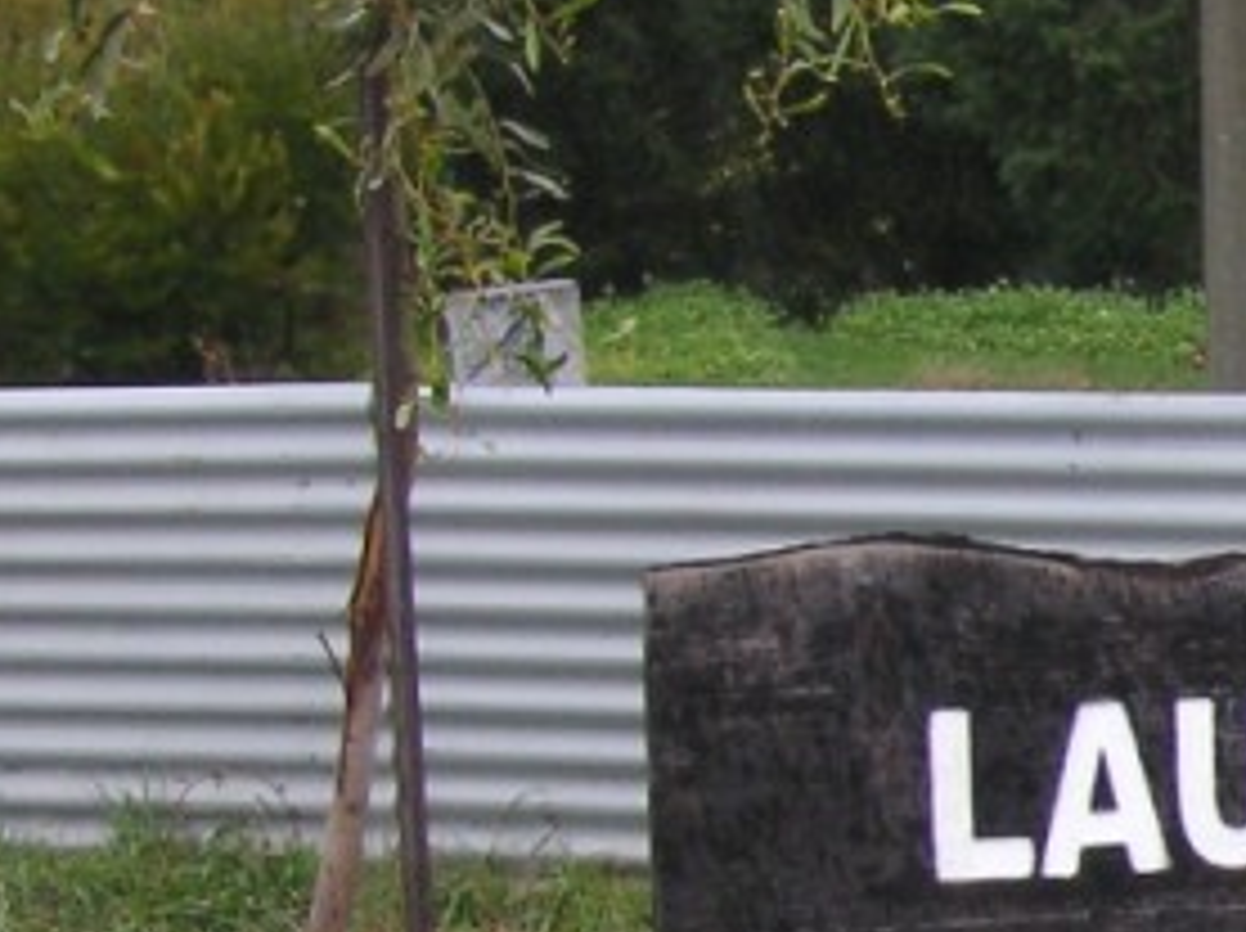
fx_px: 4925
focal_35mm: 137
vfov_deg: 10.8
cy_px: 747
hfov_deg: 13.4
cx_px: 2002
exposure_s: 1/90
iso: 50
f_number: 2.8
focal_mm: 6.1
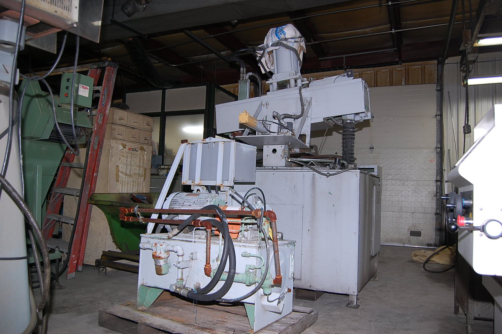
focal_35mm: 27
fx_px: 376
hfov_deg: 67.4
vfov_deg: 47.8
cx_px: 251
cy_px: 167
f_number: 4
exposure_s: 1/60
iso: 400
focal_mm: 18
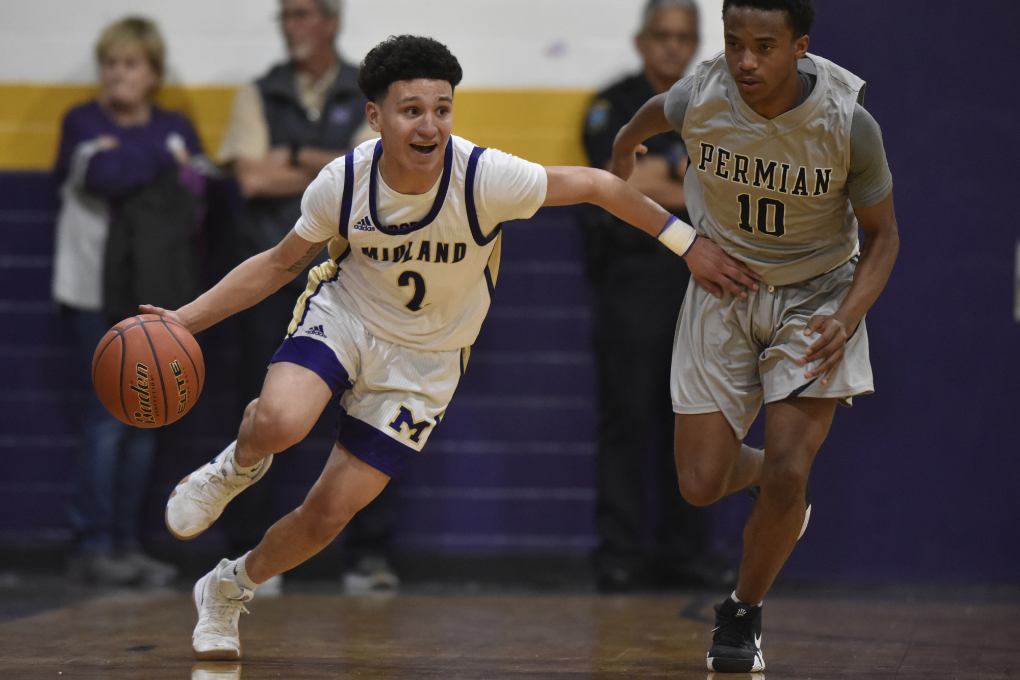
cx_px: 510
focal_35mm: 300
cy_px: 340
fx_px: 8499
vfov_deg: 4.6
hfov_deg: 6.9
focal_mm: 300
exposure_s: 1/1250
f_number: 2.8
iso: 6400
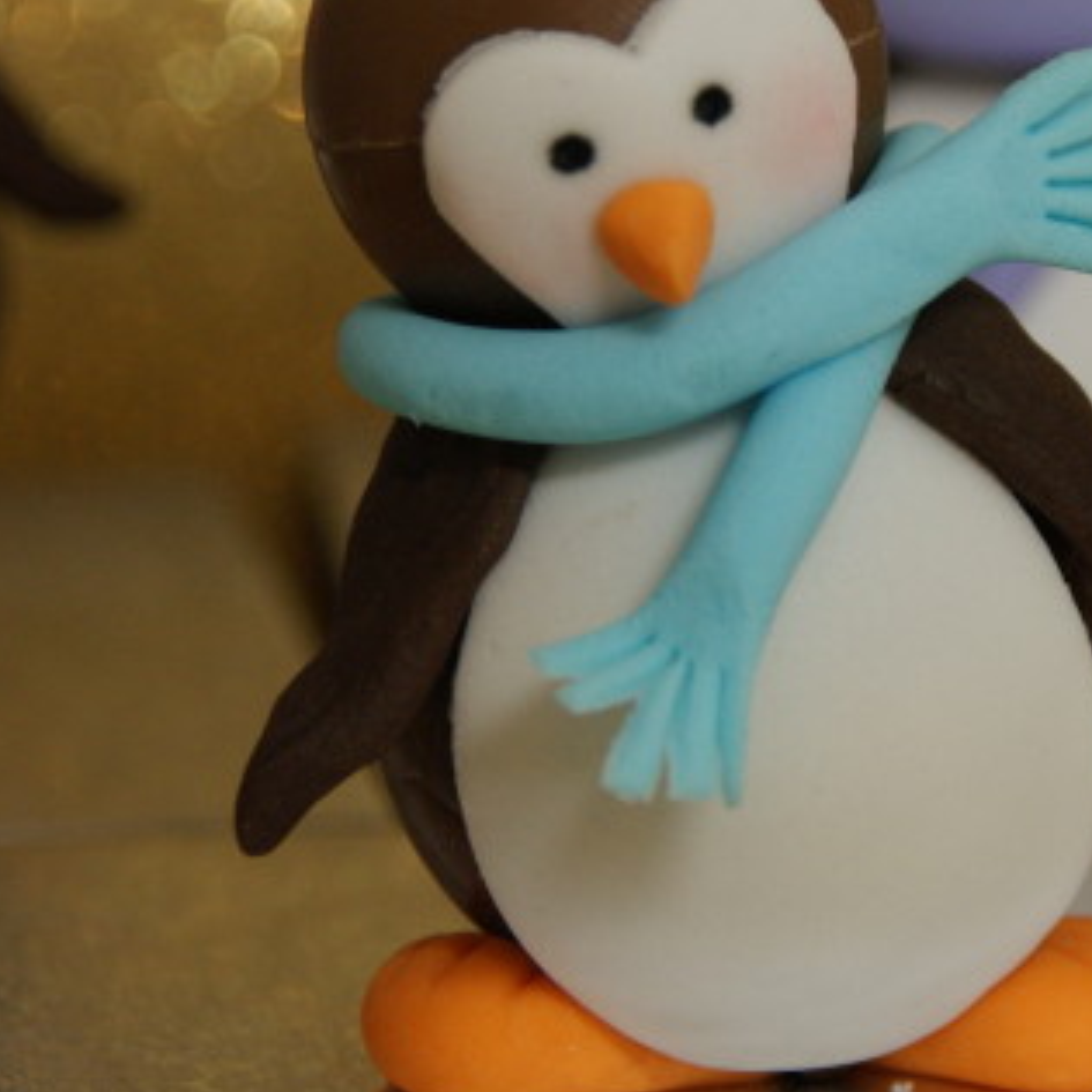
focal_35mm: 324
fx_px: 11564
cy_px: 399
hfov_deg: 5.4
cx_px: 860
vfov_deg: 5.4
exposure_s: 1/125
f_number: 5.6
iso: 400
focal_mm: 100
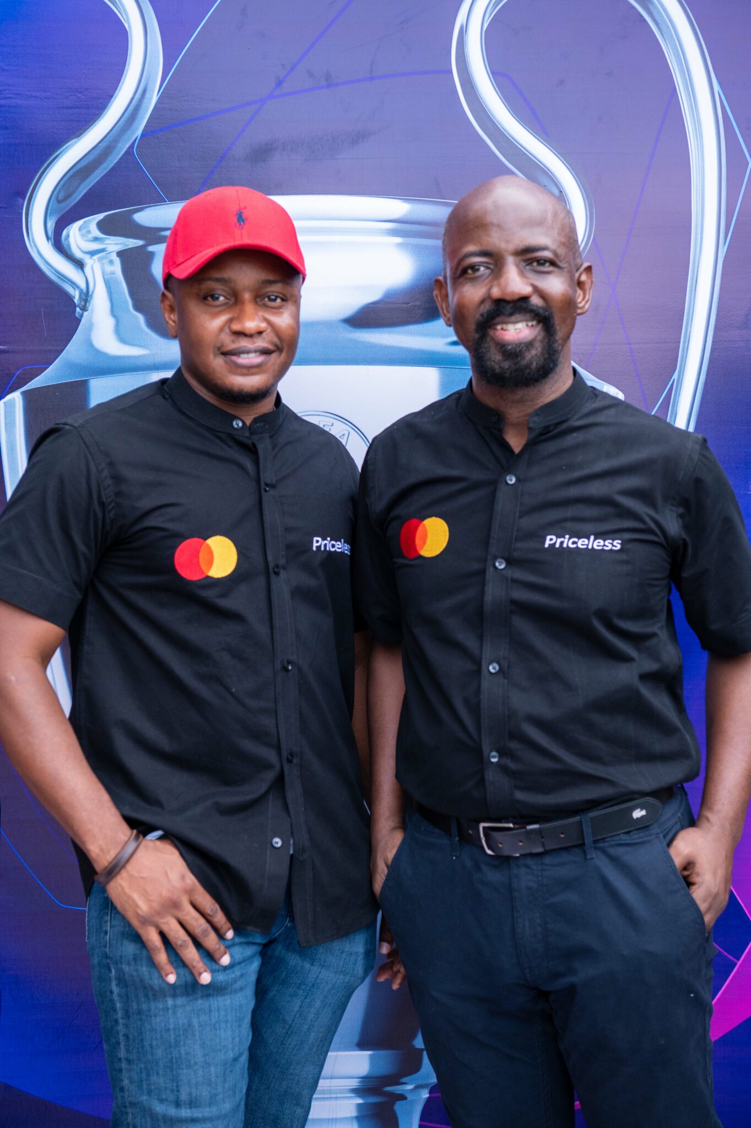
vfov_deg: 32.4
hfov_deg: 21.9
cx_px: 376
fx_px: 1942
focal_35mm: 62
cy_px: 564
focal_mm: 62
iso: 800
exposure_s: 1/320
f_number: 4
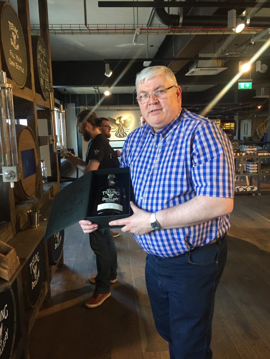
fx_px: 302
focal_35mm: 29
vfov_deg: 61.7
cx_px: 135
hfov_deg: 48.2
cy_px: 180
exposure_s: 1/33
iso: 64
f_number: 2.2
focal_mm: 4.15
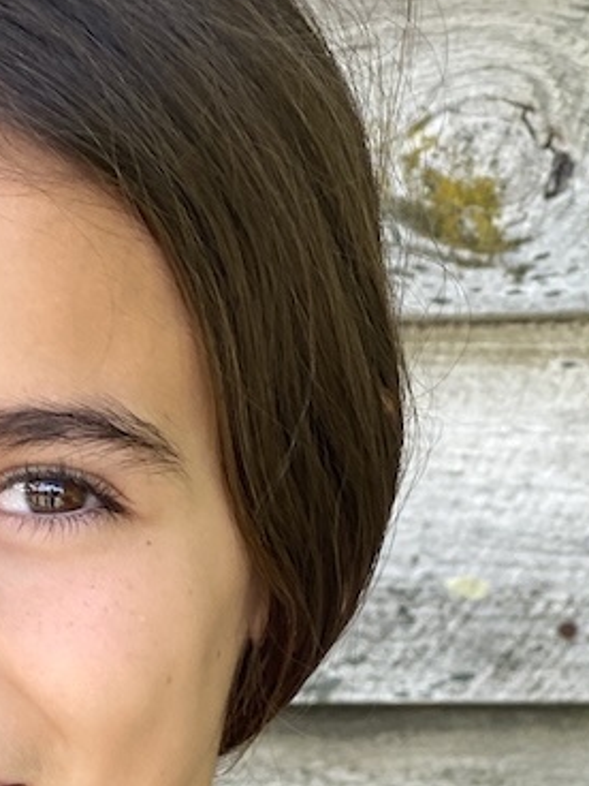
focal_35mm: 188
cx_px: -22
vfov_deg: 10.2
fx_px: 4265
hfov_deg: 7.9
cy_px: 1149
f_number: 2
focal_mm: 6
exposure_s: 1/190
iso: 20
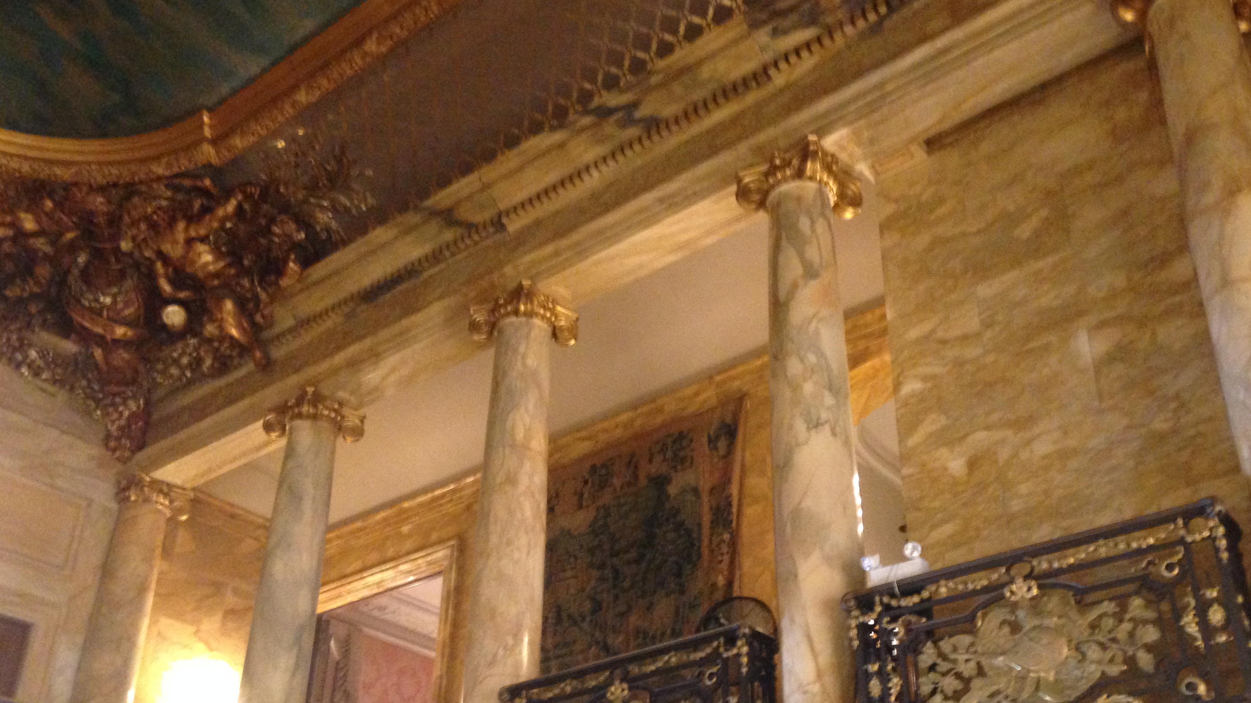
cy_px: 476
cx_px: 661
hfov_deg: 49.4
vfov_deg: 28.8
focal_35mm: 41
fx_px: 1360
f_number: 2.4
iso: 400
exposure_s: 1/15
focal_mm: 4.12
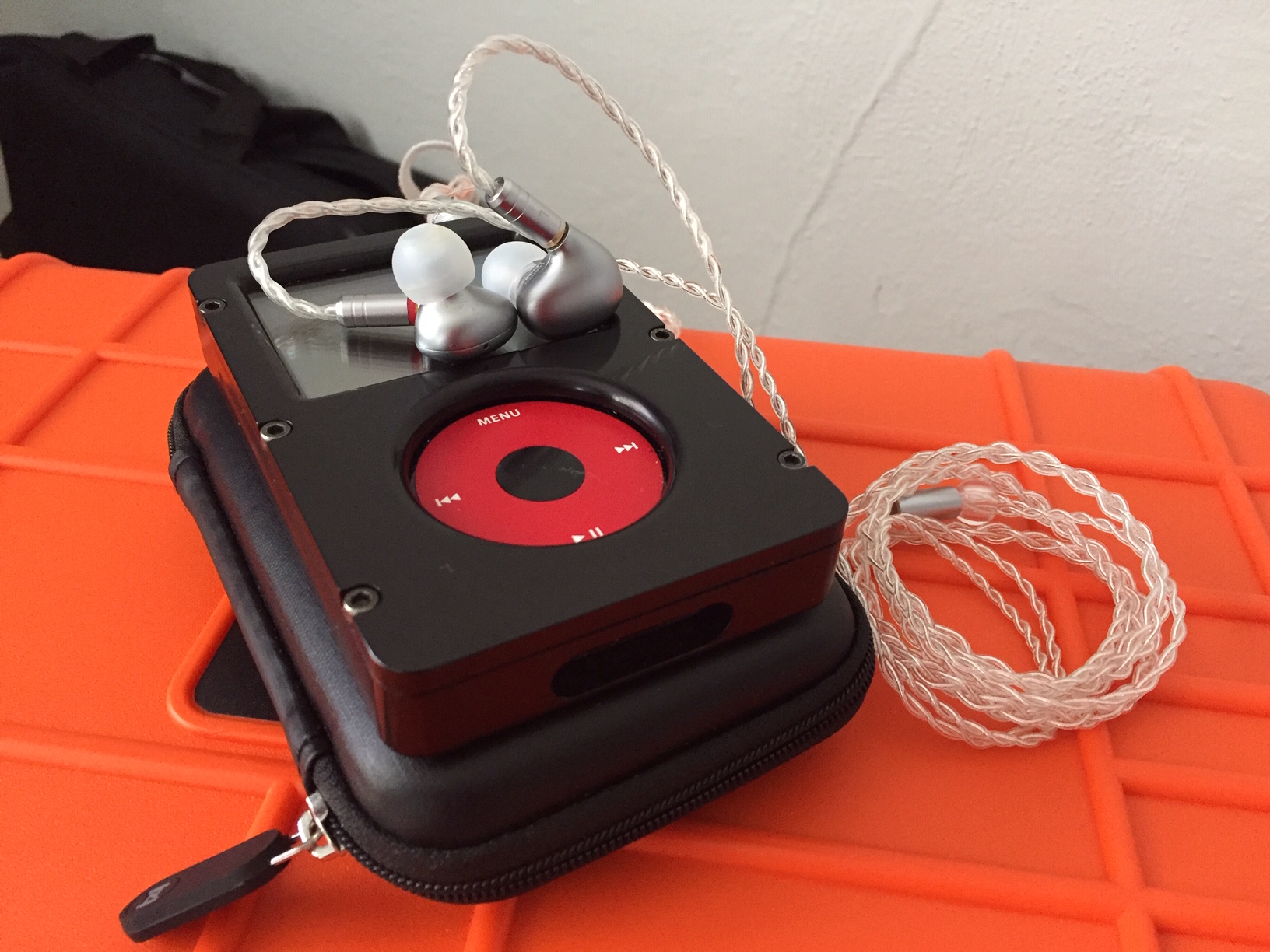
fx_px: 1064
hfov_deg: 61.7
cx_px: 635
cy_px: 476
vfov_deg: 48.2
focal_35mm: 29
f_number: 2.2
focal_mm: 4.15
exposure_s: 1/30
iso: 250
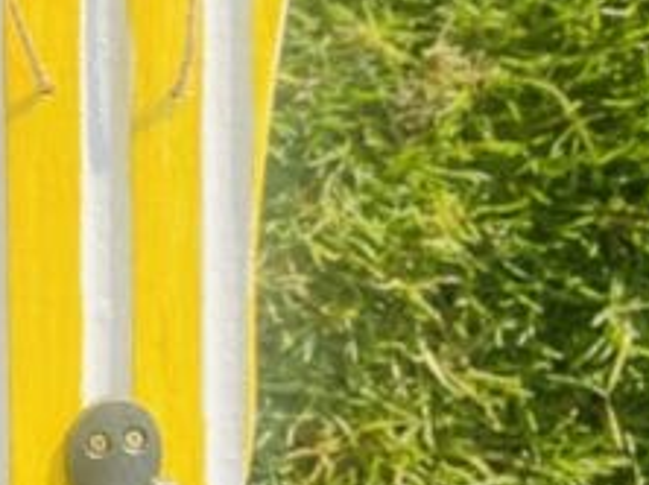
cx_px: -810
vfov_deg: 12.2
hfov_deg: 13.2
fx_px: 2247
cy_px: 38
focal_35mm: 120
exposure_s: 1/1608
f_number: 1.8
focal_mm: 4.25
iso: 32
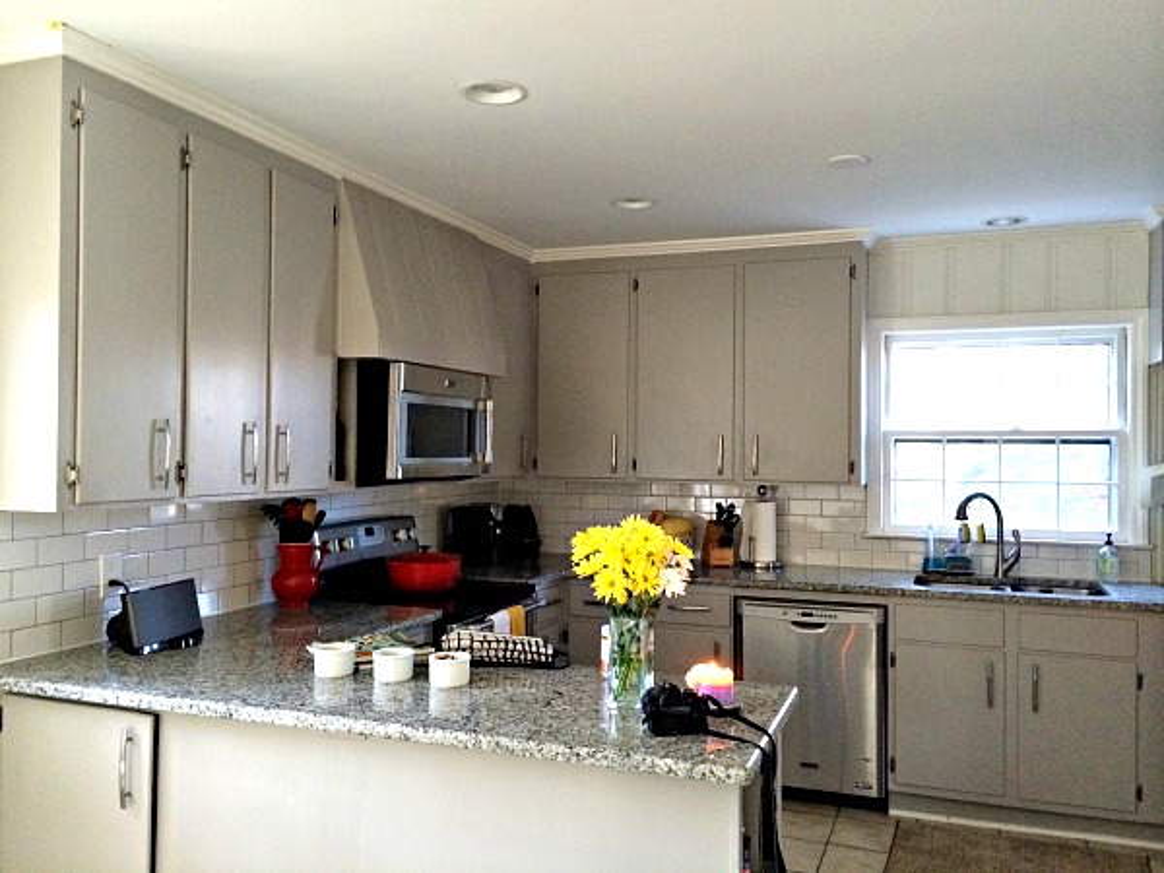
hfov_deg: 60.0
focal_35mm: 30
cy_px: 436
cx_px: 582
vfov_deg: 46.8
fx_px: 1009
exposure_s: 1/30
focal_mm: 4.12
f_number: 2.2
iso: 320
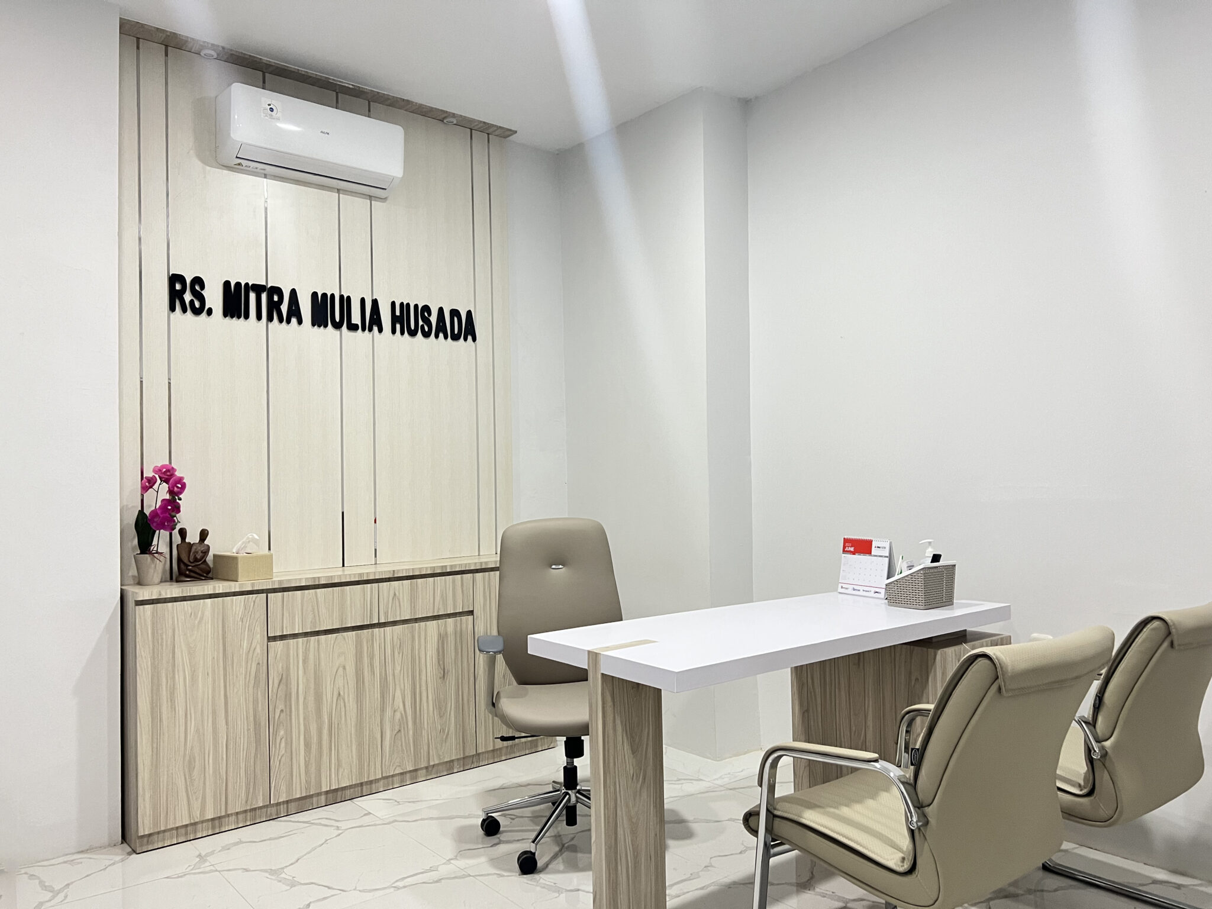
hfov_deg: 67.3
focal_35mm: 26
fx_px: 910
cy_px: 454
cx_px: 606
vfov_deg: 53.1
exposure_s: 1/50
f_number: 1.5
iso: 250
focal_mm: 5.7
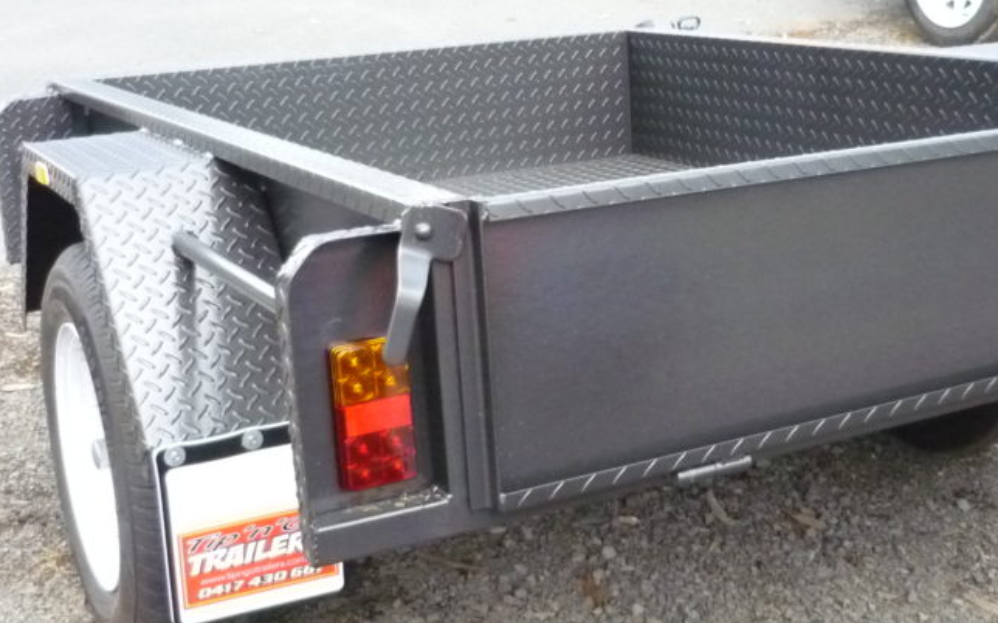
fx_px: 1523
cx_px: 645
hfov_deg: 36.0
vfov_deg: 23.1
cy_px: 238
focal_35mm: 56
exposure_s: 1/800
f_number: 2.8
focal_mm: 5.5
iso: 800
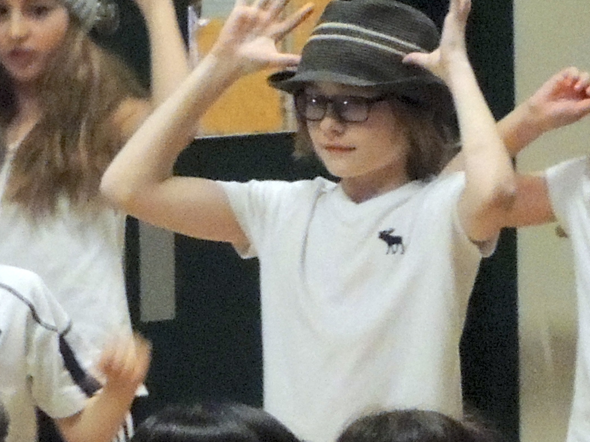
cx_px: 538
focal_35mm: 739
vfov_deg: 2.0
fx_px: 12596
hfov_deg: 2.7
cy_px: 366
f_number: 4.5
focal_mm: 30.3
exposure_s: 1/30
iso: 1600
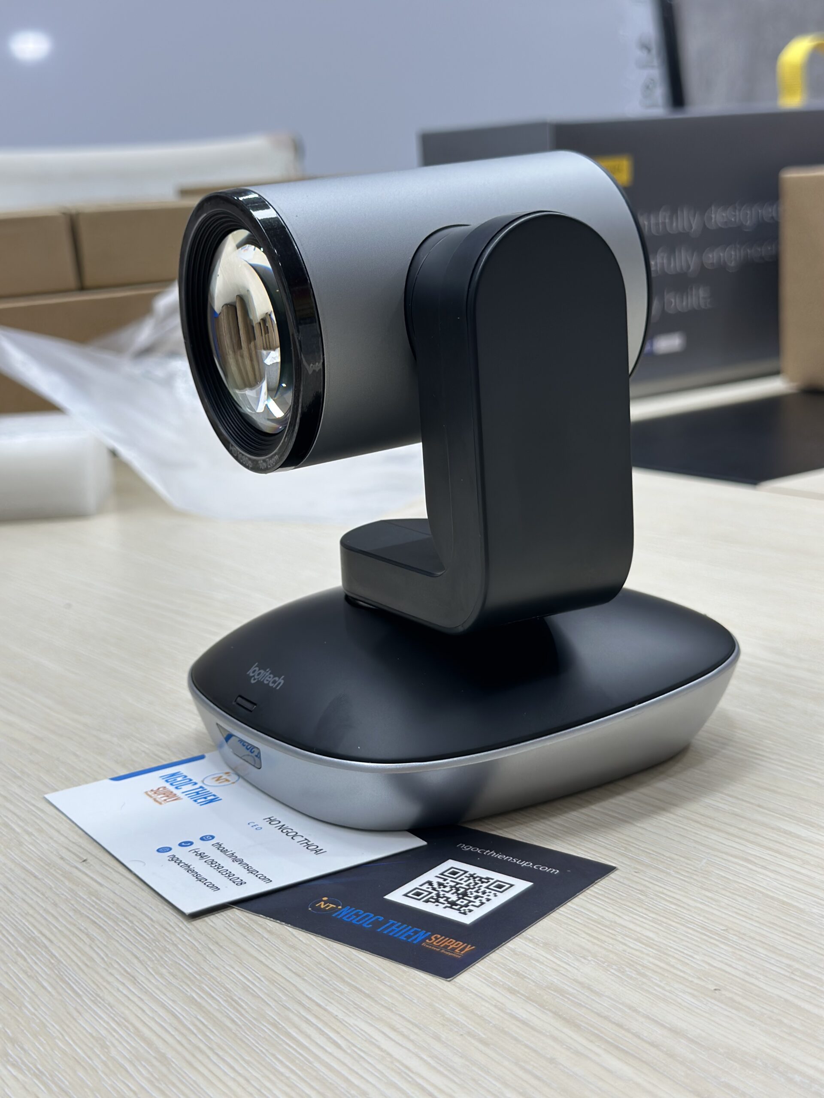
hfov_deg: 30.3
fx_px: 1523
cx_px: 412
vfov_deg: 39.7
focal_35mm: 48
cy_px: 549
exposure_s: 1/100
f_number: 1.78
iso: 64
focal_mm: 6.86
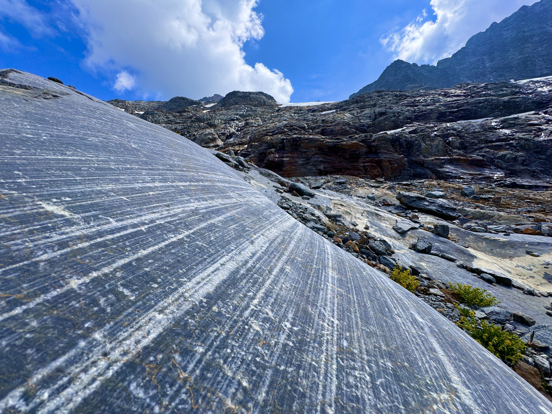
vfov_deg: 85.7
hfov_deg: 102.1
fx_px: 223
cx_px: 276
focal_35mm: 14
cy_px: 207
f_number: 2.2
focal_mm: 2.22
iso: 50
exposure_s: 1/1748
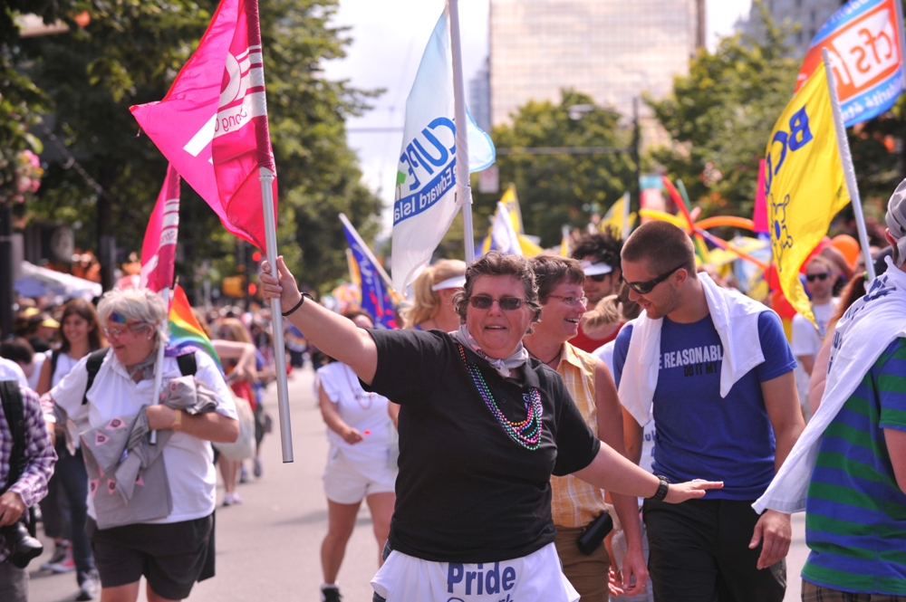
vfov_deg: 11.4
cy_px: 301
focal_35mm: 120
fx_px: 3017
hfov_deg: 17.1
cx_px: 453
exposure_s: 1/640
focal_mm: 120
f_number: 5
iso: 500
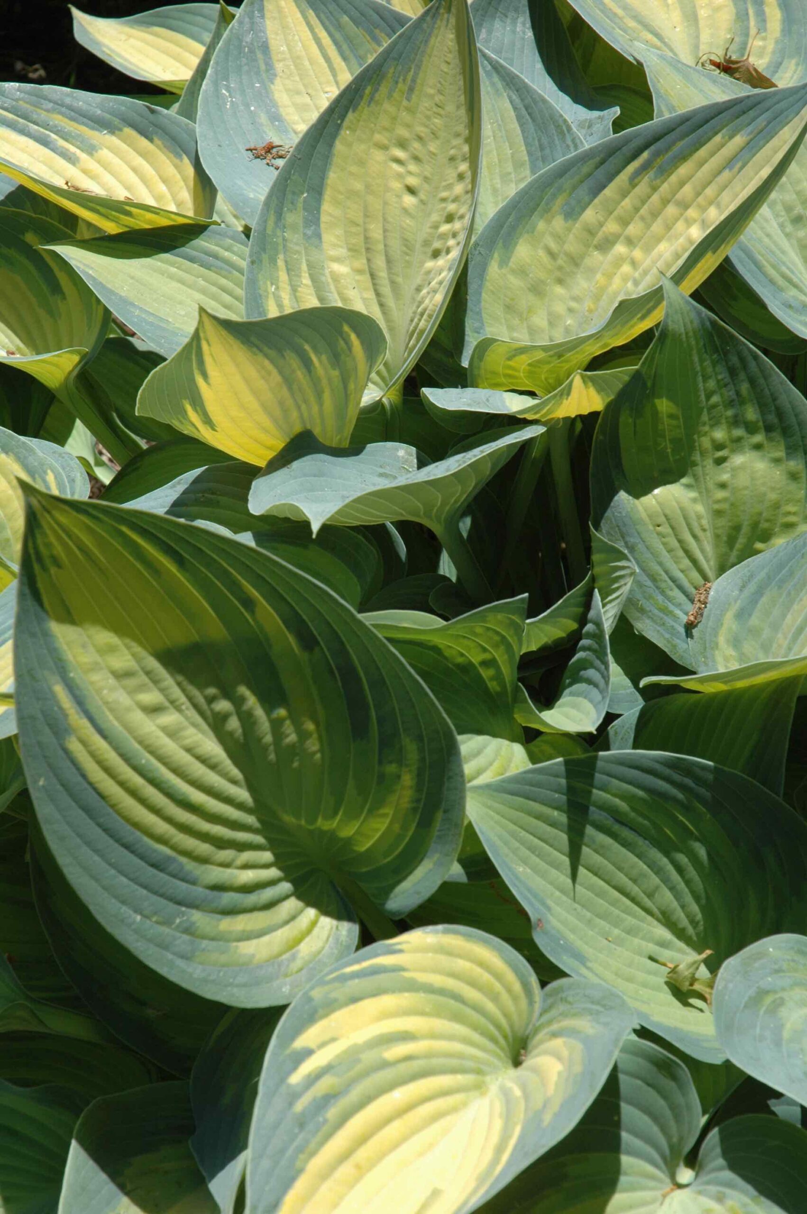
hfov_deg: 13.0
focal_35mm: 105
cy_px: 607
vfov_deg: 19.5
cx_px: 404
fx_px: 3537
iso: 200
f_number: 11
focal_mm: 70
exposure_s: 1/200
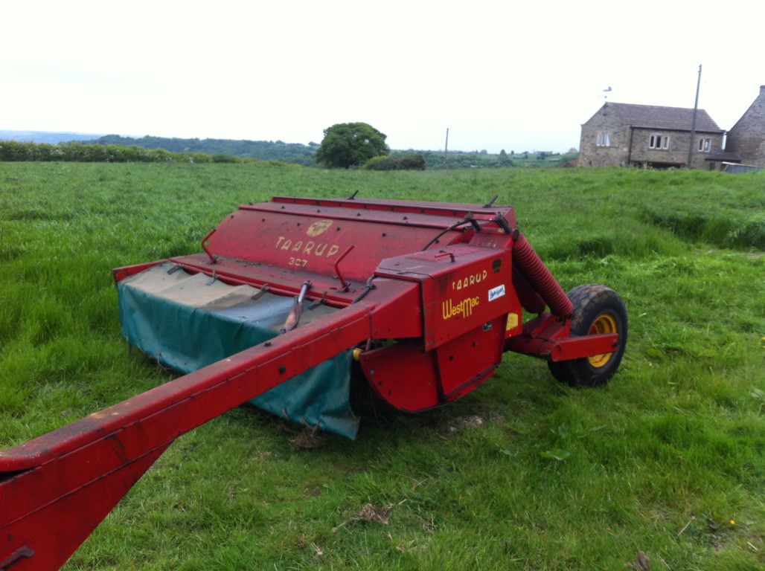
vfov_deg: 40.6
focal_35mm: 35
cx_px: 382
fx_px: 772
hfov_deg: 52.7
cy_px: 286
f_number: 2.8
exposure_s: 1/142
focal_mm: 3.85
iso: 80
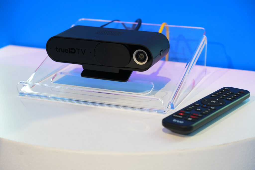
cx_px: 128
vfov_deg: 15.9
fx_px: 609
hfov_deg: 23.6
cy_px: 85
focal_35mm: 86
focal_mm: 86
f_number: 5
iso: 800
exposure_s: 1/100
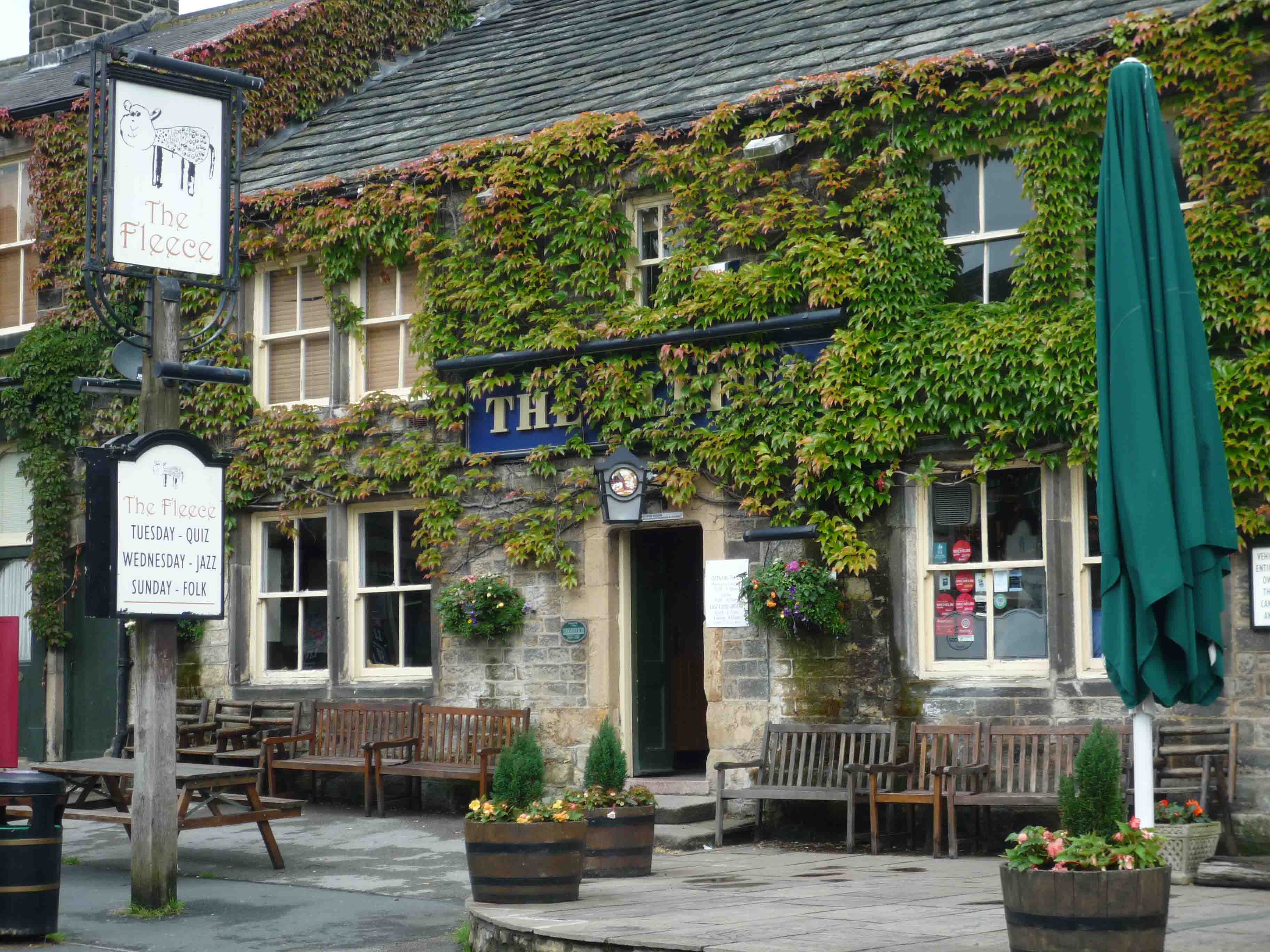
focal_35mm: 70
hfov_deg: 27.8
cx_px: 635
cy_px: 476
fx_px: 2568
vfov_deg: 21.0
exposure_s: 1/80
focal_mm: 12.2
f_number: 4.9
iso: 100
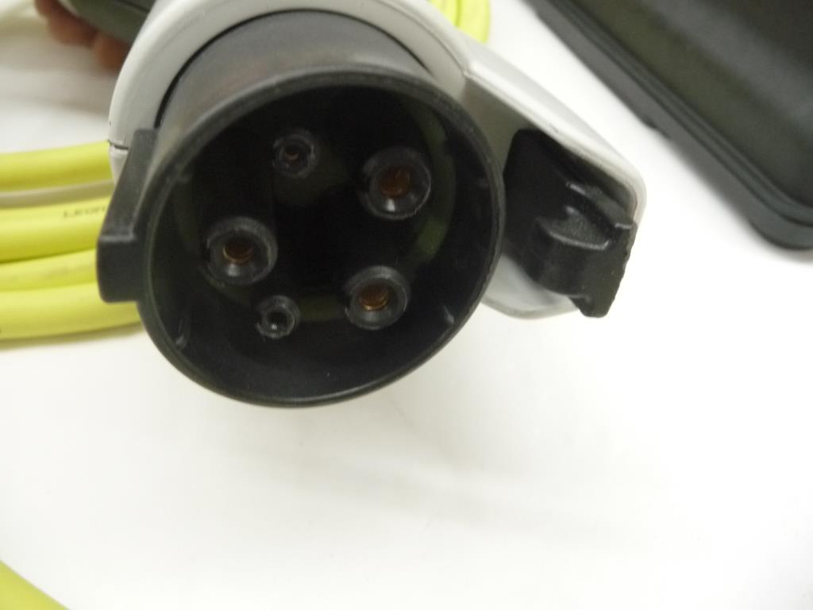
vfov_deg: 49.7
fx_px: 658
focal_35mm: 28
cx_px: 406
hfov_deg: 63.4
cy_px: 305
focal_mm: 4.7
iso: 400
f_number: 3.3
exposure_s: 1/25
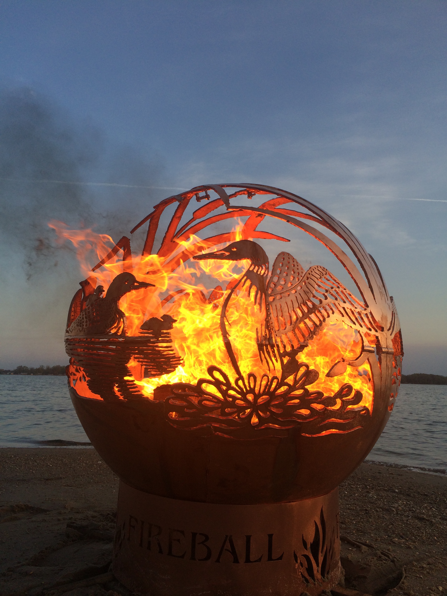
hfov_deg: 48.2
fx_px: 499
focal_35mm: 29
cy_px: 298
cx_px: 224
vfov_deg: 61.7
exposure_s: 1/494
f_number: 2.2
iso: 32
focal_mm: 4.15
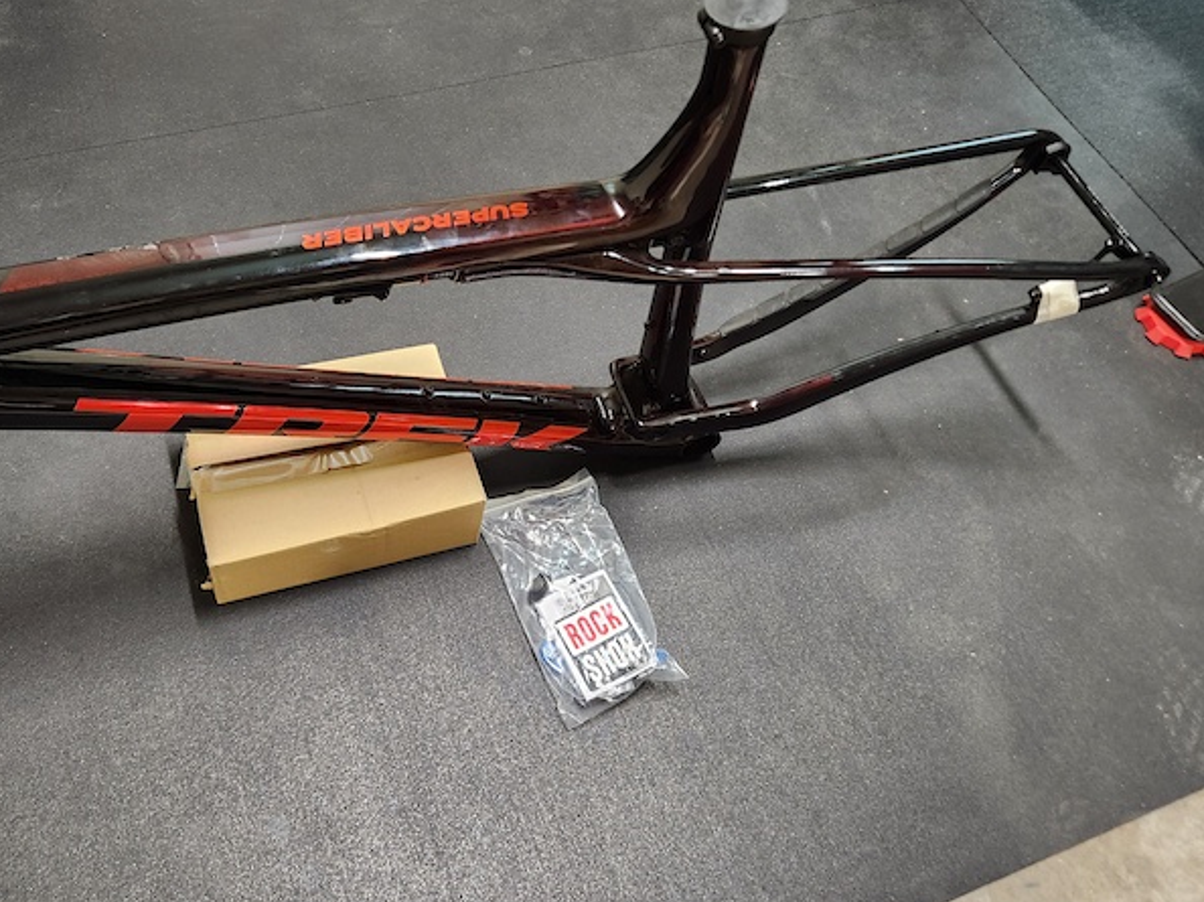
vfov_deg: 45.3
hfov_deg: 57.7
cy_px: 397
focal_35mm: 31
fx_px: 1078
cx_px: 462
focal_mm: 5.4
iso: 640
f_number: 1.8
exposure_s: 1/30
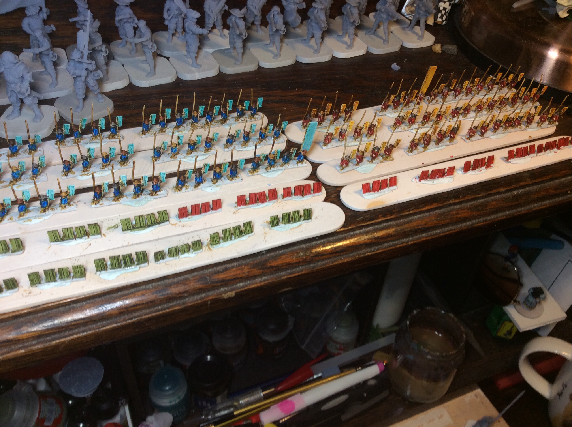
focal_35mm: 32
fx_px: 528
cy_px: 214
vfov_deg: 44.1
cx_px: 286
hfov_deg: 56.9
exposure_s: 1/33
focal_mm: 3.3
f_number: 2.4
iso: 32
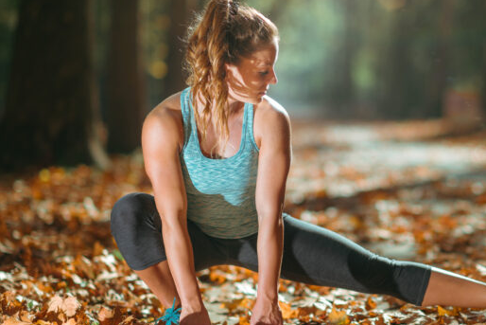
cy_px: 180
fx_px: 1715
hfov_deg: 16.1
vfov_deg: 10.8
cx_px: 332
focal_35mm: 127
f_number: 1.8
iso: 100
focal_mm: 85
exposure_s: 1/500
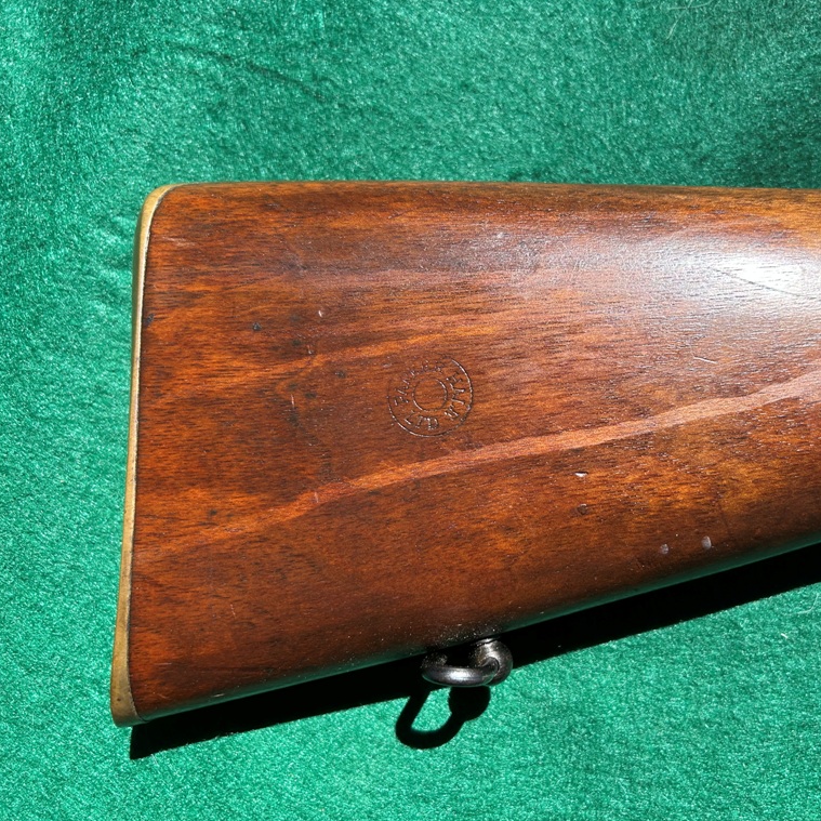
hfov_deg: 51.6
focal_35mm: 31
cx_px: 545
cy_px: 409
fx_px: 832
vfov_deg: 52.5
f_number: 1.5
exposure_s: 1/1972
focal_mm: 5.7
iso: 50
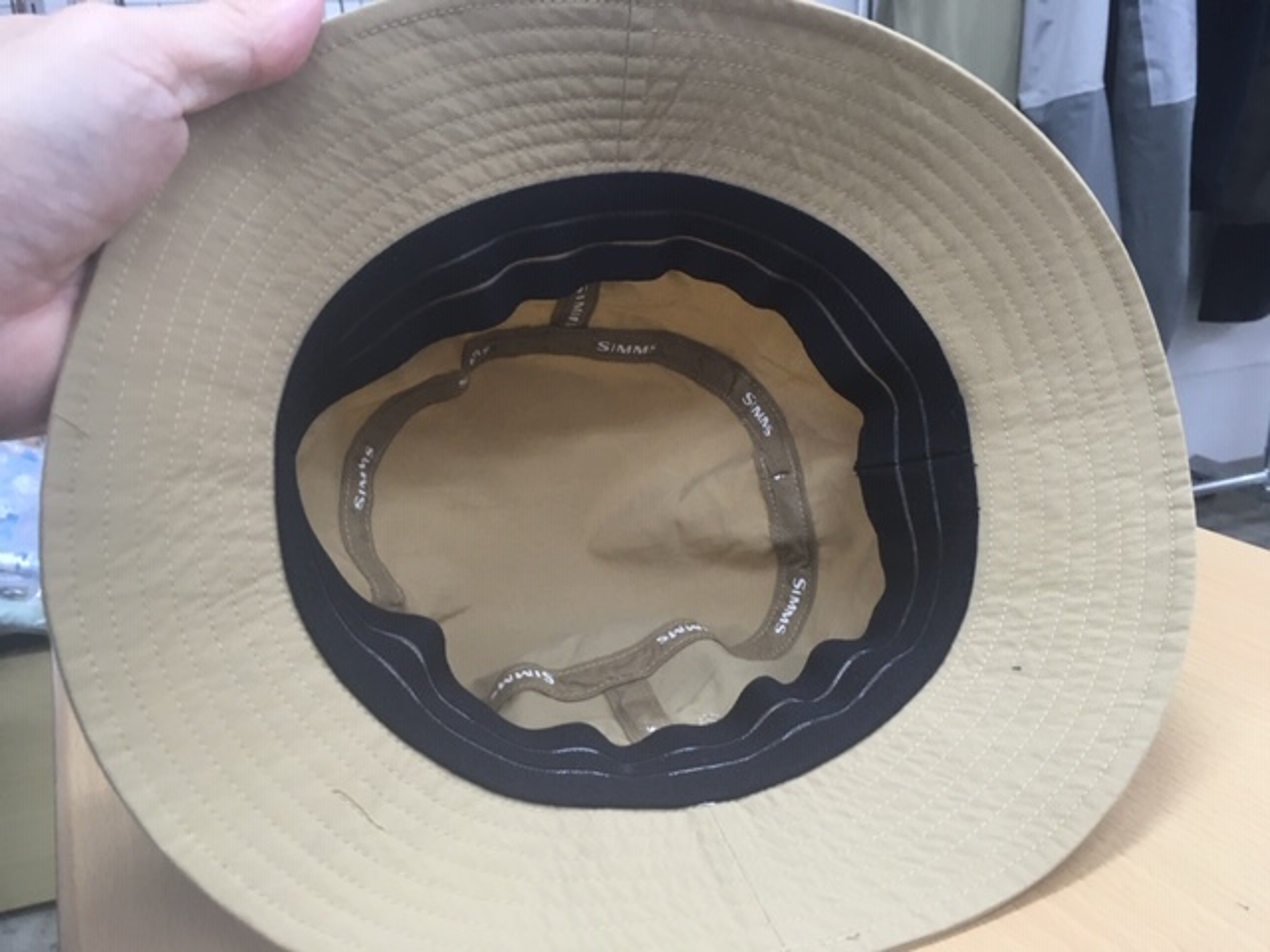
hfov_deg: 61.7
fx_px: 1064
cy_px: 476
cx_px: 635
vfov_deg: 48.2
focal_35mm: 29
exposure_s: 1/30
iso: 100
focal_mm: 4.15
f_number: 2.2
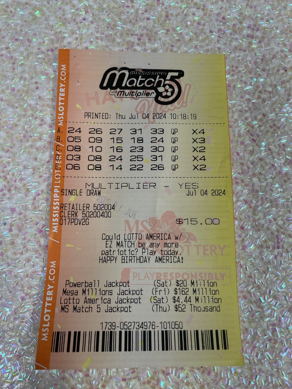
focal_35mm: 26
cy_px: 194
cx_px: 146
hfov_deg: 53.1
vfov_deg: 67.3
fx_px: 292
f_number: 1.6
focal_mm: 4.2
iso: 64
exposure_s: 1/120
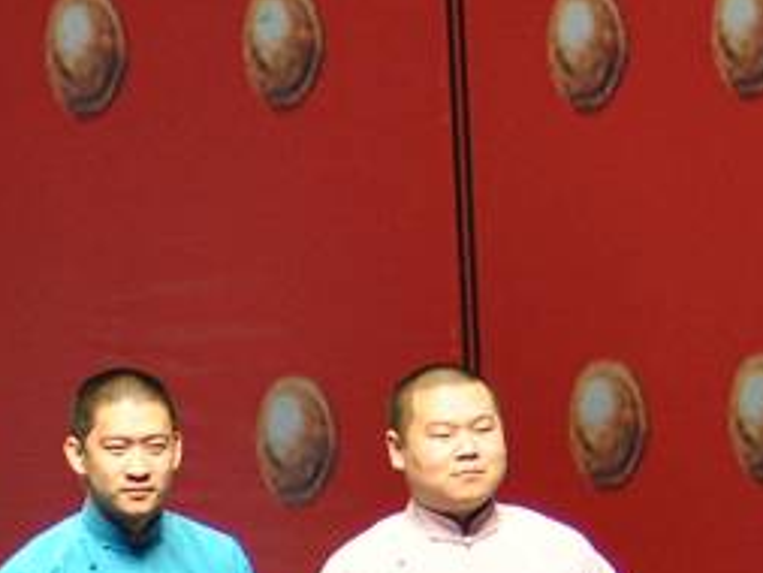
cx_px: 1728
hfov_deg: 1.6
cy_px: 710
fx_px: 27080
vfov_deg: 1.2
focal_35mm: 1228
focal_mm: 180
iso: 800
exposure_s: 1/100
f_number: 4.8
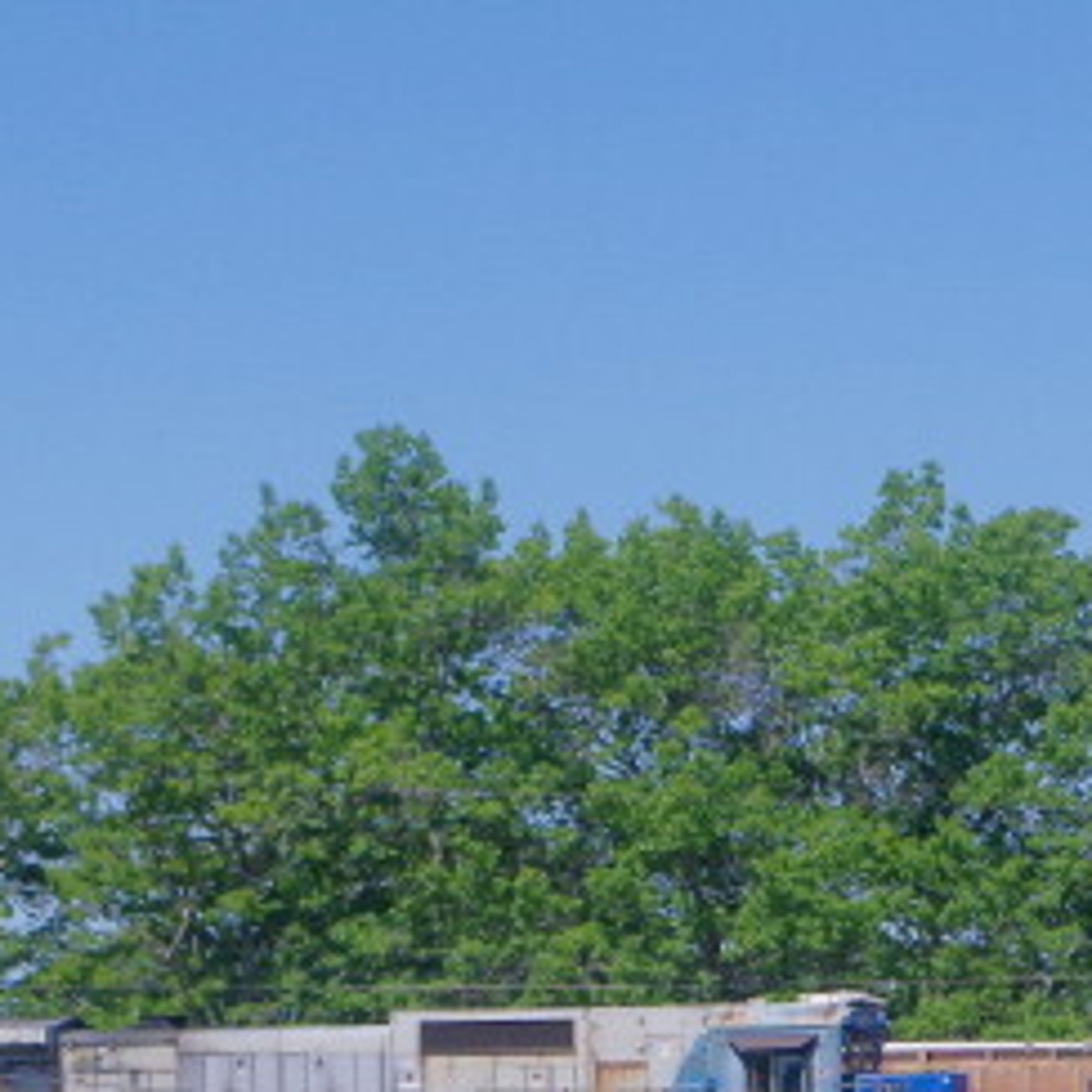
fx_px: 6745
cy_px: 1045
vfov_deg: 9.2
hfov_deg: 9.1
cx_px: 1307
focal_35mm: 189
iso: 200
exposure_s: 1/1000
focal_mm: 42.5
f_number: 7.1
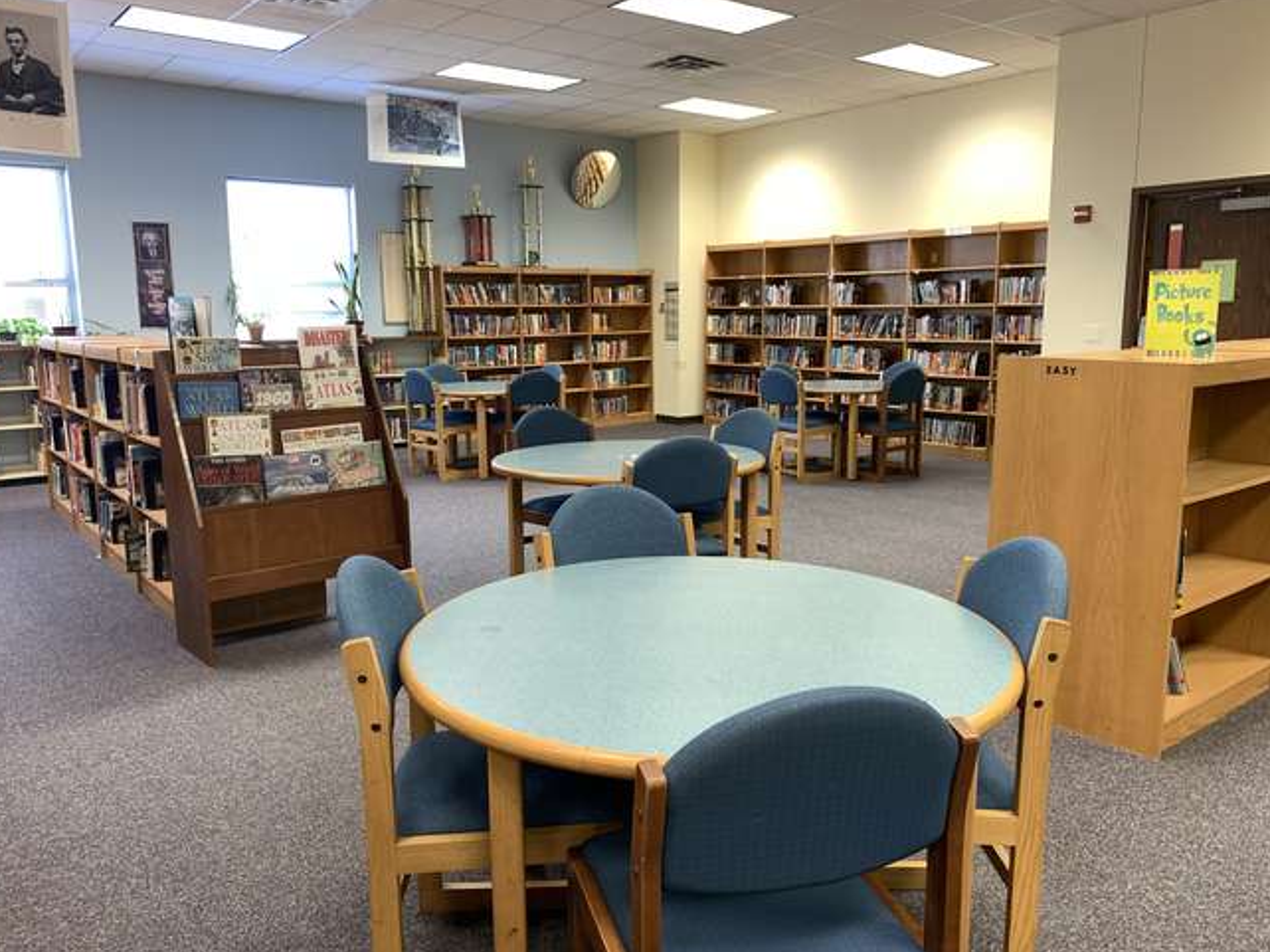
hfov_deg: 65.3
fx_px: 990
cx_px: 634
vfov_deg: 51.3
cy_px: 481
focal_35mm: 27
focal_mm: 4.25
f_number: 1.8
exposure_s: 1/60
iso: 160
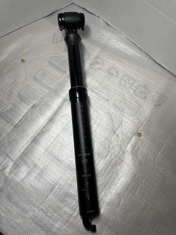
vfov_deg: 67.3
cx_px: 88
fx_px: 176
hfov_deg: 53.1
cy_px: 118
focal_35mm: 26
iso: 64
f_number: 1.6
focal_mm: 4.2
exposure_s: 1/121
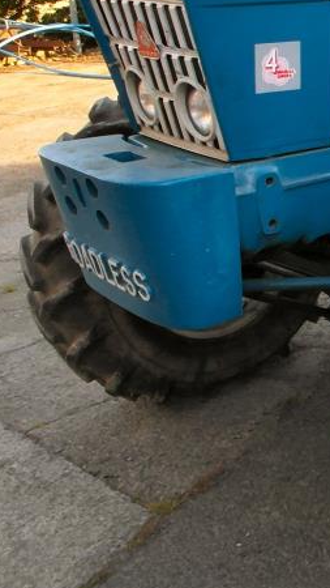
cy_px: 189
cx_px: 536
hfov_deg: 18.1
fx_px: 887
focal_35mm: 57
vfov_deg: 36.2
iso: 100
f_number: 4
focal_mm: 4.1
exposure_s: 1/125
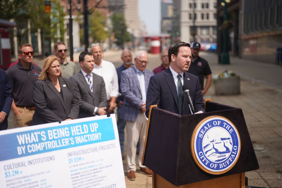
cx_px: 141
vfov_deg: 26.0
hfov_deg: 38.2
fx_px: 407
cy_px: 97
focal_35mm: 52
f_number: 1.2
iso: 100
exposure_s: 1/8000
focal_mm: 50
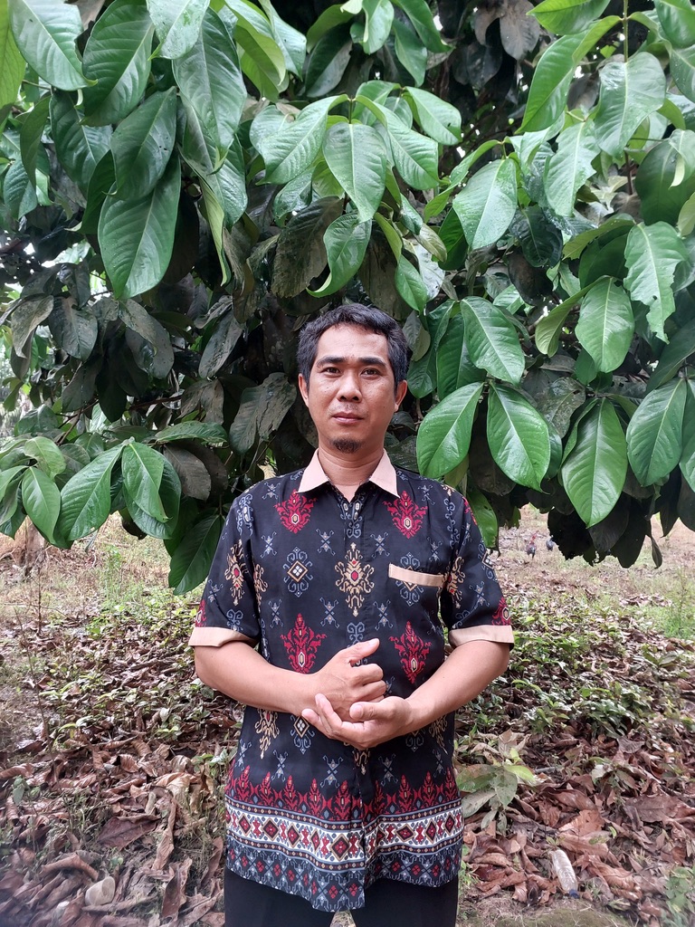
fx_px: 616
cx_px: 348
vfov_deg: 73.9
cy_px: 464
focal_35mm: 23
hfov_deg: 58.9
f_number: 1.8
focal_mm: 5.06
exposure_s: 1/50
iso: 40
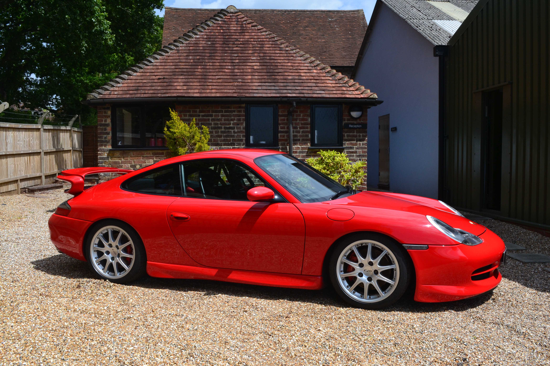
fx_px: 550
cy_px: 183
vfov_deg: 36.9
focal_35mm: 36
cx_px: 275
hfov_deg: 53.1
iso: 400
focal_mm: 24
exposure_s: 1/500
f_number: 11
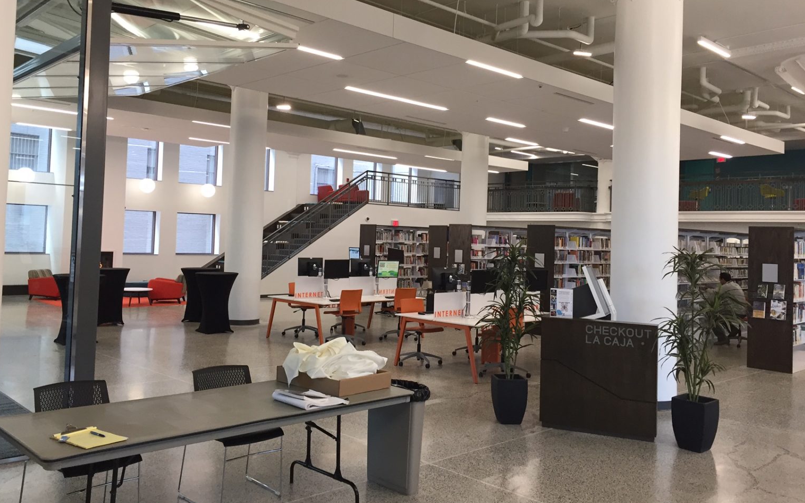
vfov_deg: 40.6
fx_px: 680
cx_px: 401
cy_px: 230
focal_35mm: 31
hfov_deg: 61.2
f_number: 2.2
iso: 40
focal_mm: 4.15
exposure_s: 1/30
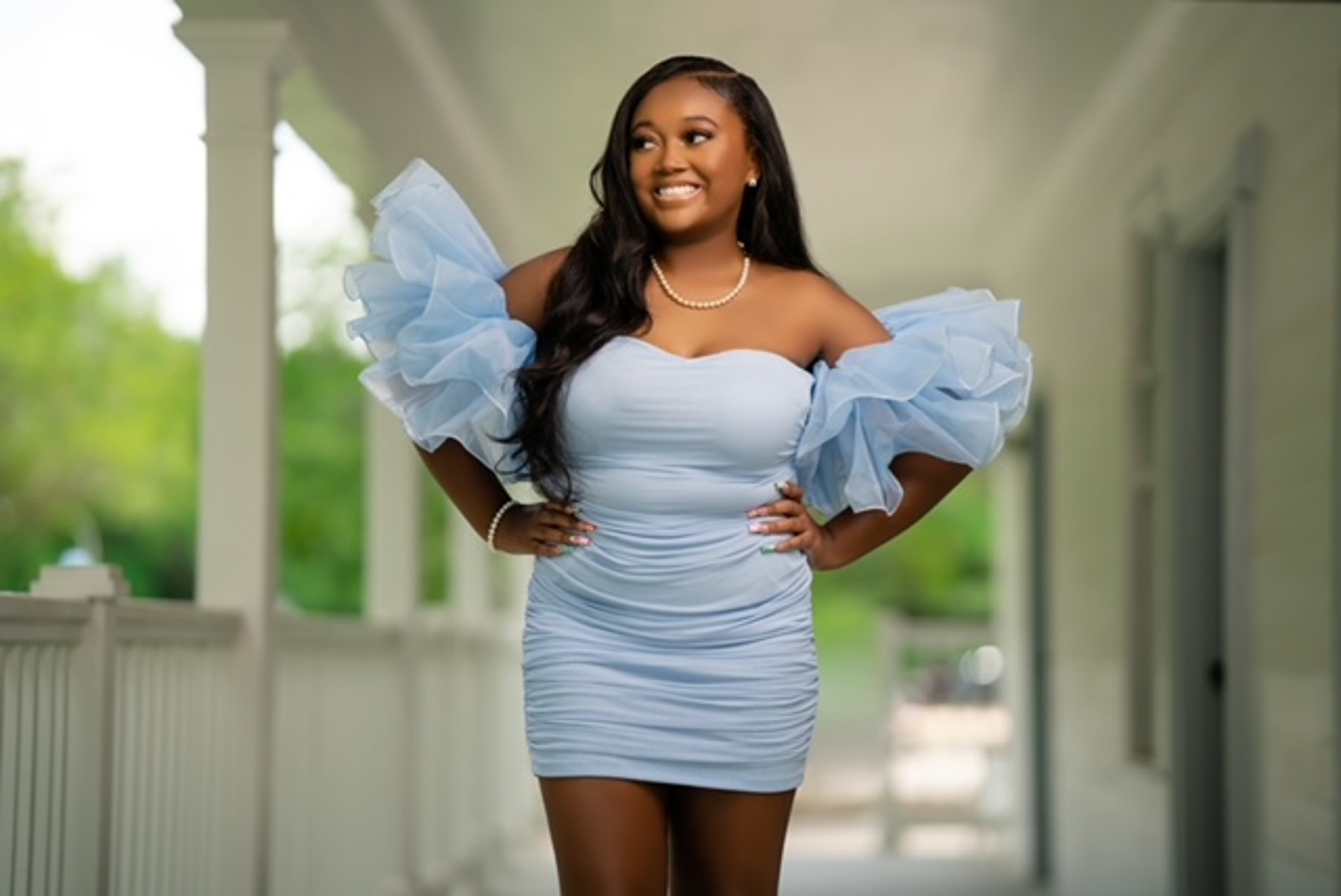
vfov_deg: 16.1
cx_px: 670
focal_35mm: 85
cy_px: 448
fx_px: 3169
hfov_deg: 23.9
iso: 125
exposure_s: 1/1250
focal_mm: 85
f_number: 1.4
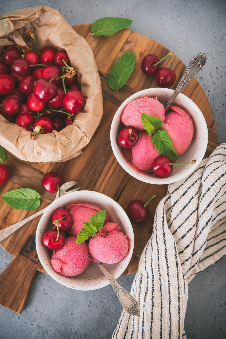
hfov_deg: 23.4
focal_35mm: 58
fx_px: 546
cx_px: 113
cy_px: 170
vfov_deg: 34.5
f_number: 4
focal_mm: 58
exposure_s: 1/20
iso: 200
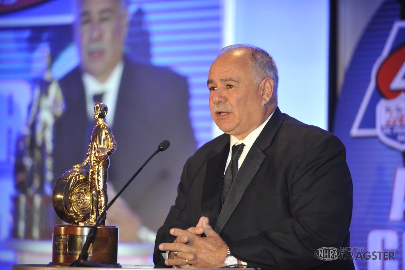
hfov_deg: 13.3
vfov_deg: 8.8
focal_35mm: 155
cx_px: 202
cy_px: 135
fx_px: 1743
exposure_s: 1/125
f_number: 2.8
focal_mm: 155
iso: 1600
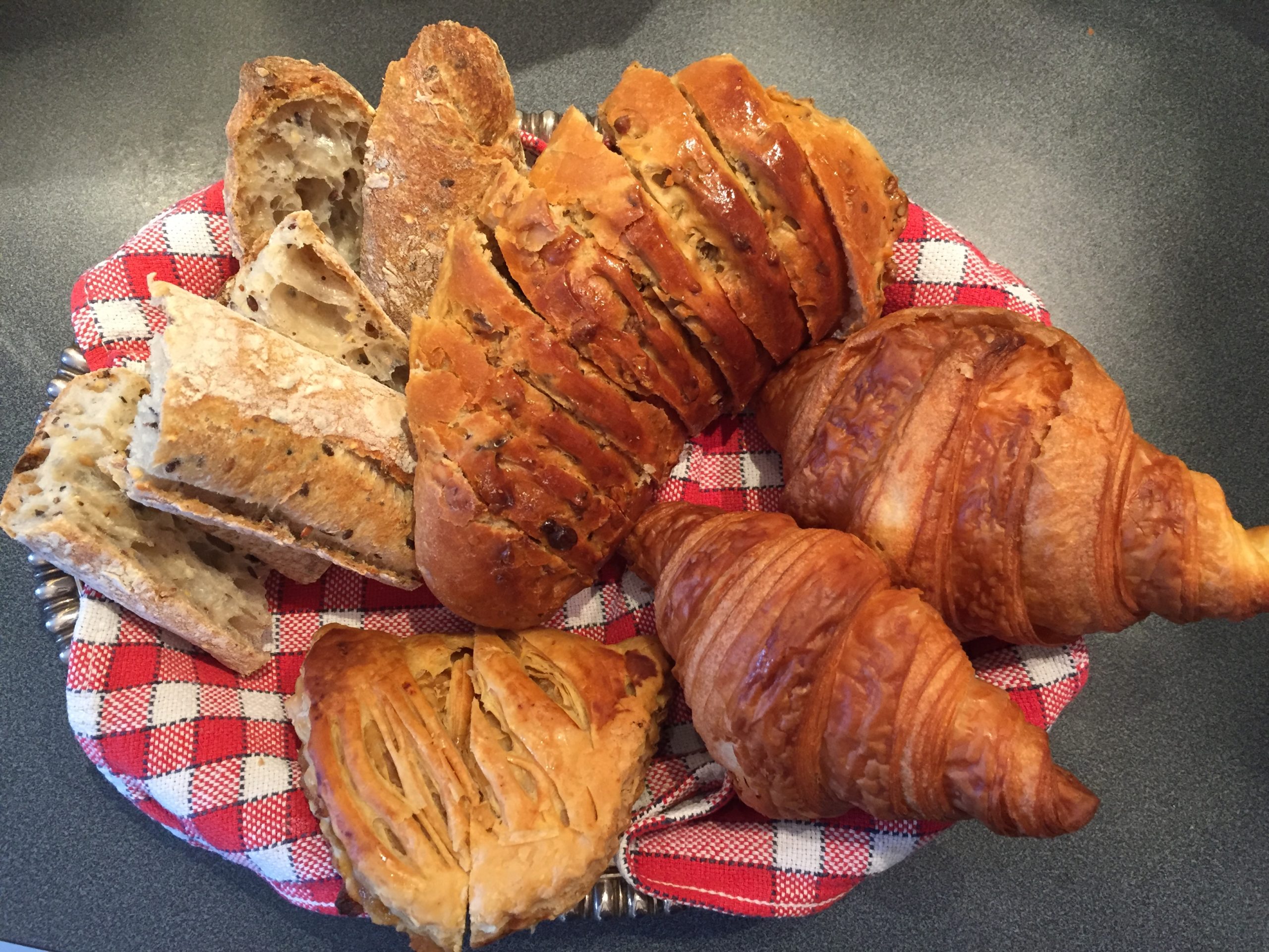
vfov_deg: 48.2
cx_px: 634
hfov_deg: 61.7
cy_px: 476
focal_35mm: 29
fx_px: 1063
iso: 200
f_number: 2.2
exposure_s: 1/33
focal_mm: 4.15
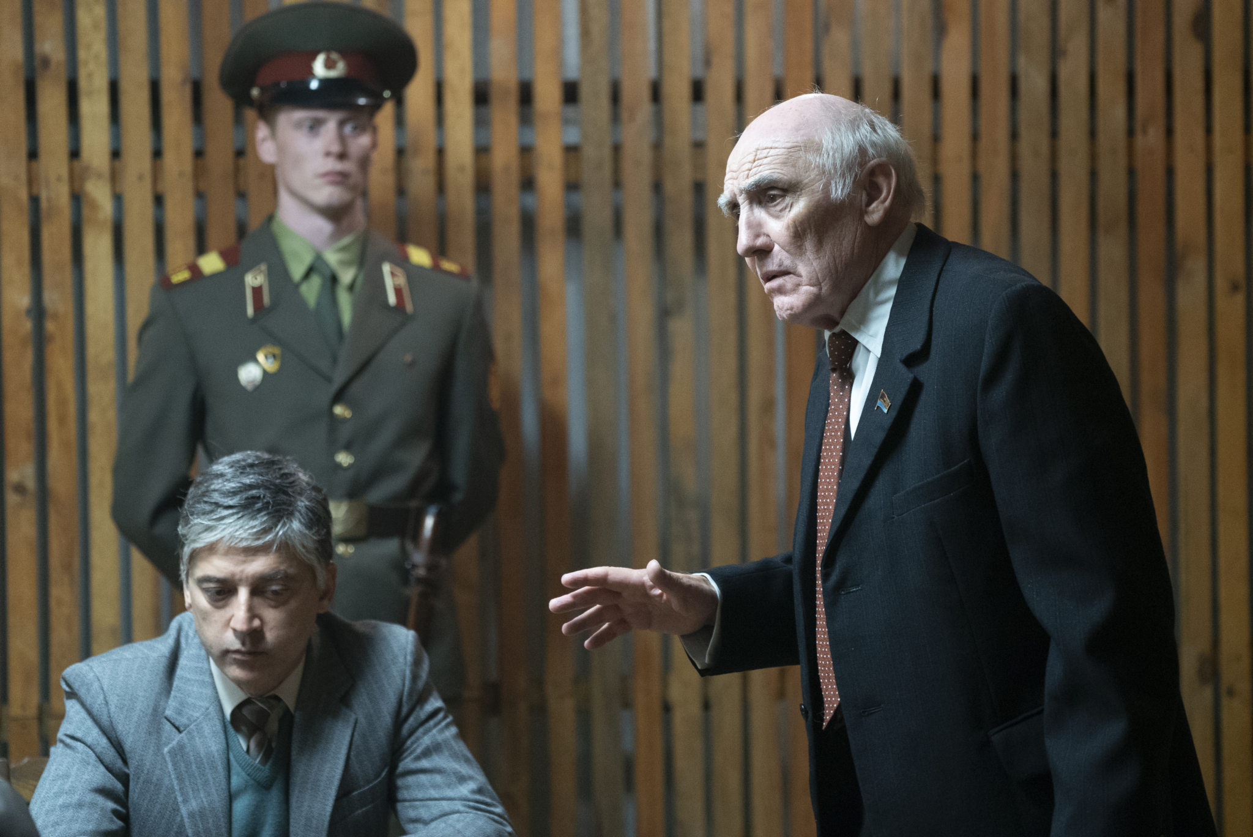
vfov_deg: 10.2
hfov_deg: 15.3
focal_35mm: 134
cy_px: 418
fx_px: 4666
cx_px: 626
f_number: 4
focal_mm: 134
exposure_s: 1/50
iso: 6400
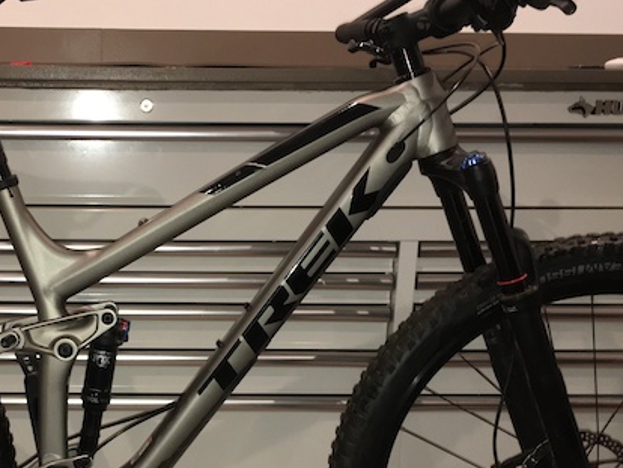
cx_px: 128
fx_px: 1008
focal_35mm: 56
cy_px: 393
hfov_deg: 33.4
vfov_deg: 25.5
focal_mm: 4.15
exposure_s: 1/16
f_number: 2.2
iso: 64
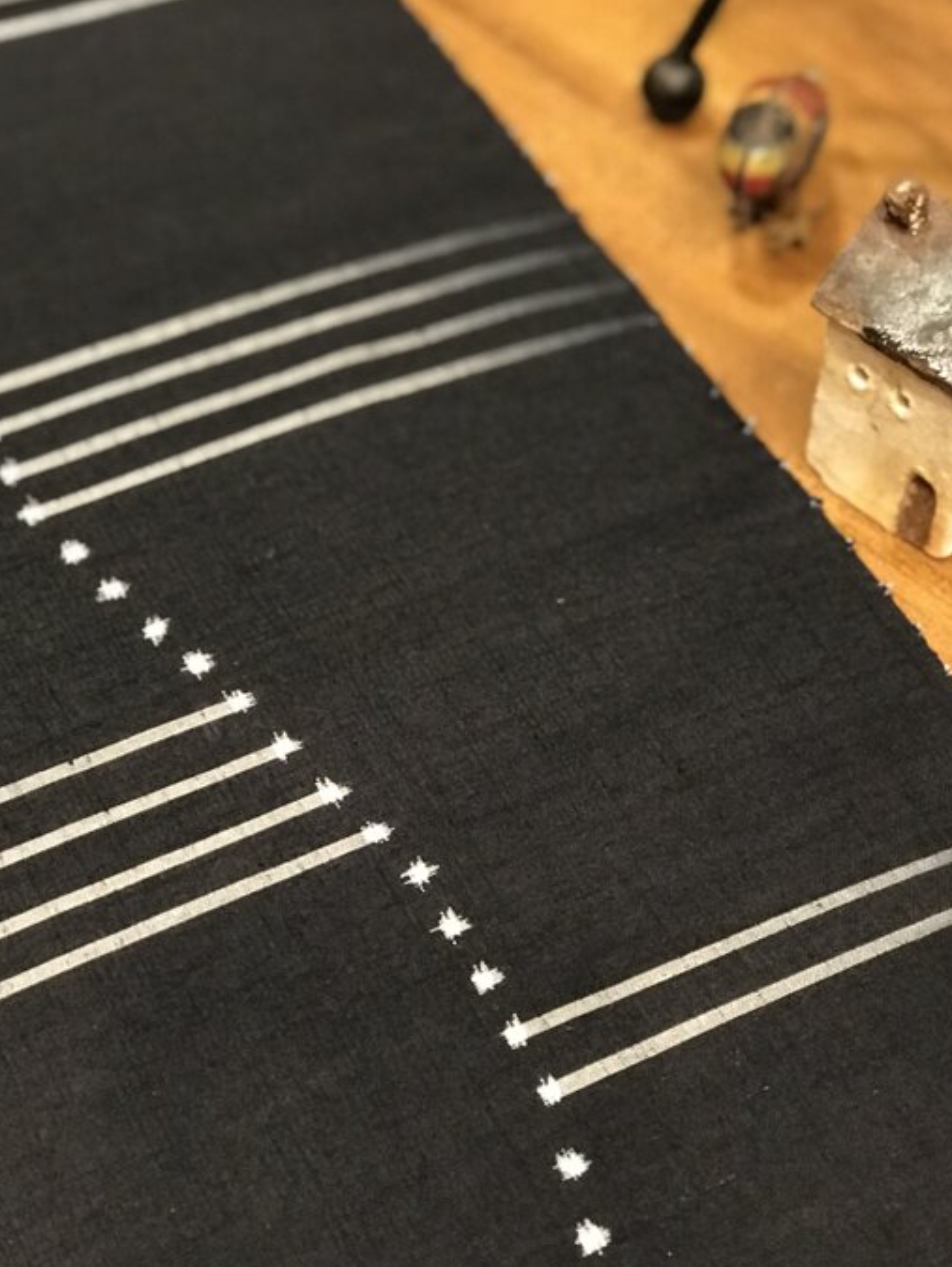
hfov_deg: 20.5
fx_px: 2638
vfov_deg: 27.0
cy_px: 515
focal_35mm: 72
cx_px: 498
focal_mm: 6.6
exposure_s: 1/60
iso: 640
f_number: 2.8
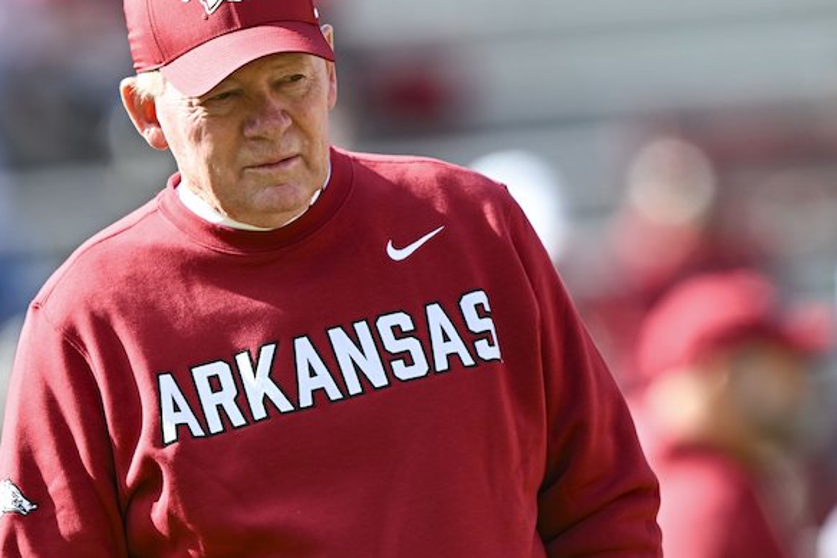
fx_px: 19138
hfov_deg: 2.5
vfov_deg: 1.7
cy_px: 403
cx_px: 323
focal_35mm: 823
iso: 220
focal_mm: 400
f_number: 4
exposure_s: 1/1000
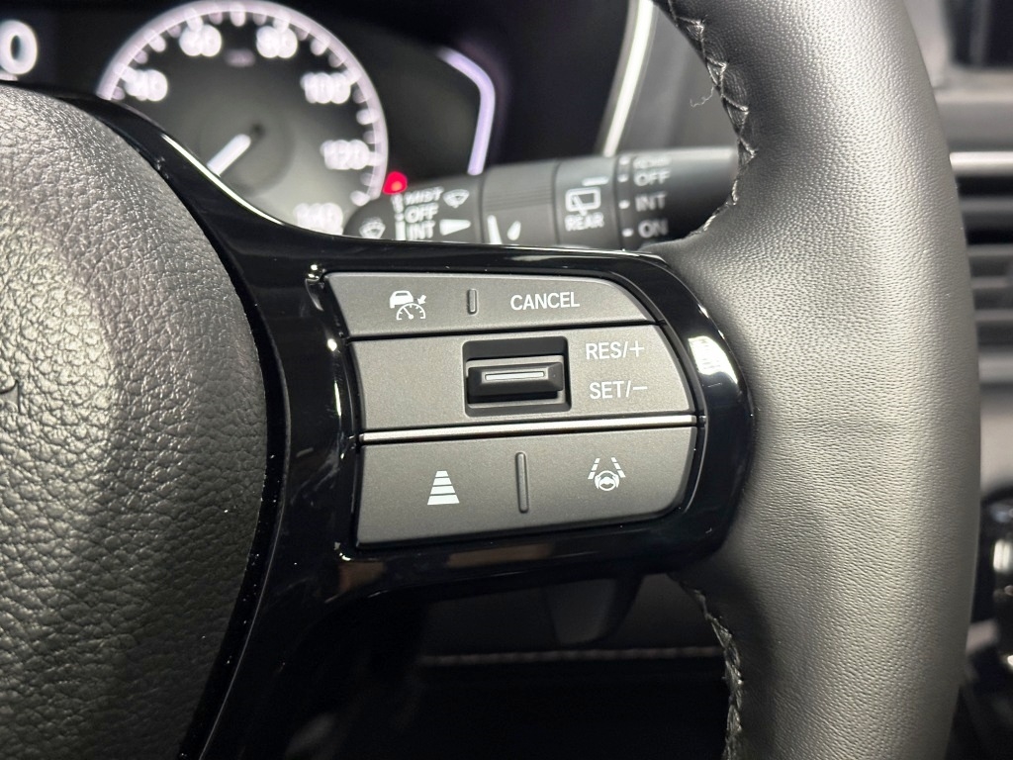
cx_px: 506
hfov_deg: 39.7
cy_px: 380
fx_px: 1405
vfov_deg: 30.3
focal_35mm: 48
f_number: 1.78
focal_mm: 6.86
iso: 500
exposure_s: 1/30
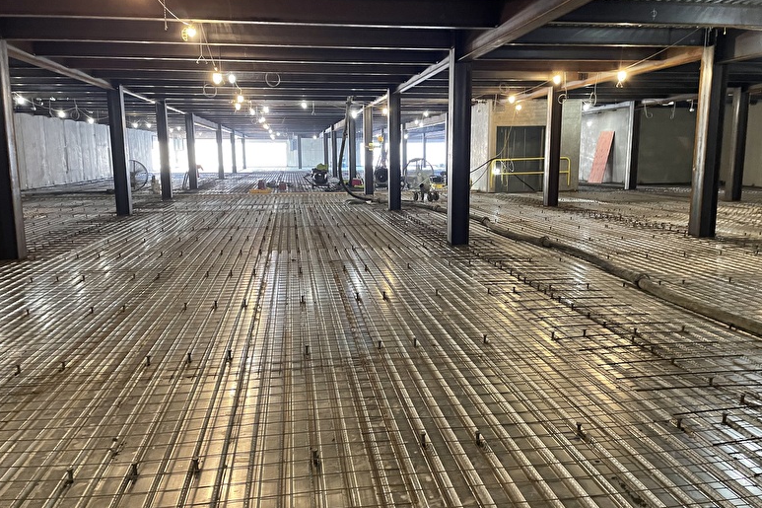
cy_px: 254
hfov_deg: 65.5
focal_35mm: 28
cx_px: 385
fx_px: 593
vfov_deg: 46.4
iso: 400
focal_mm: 4.2
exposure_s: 1/40
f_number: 1.6
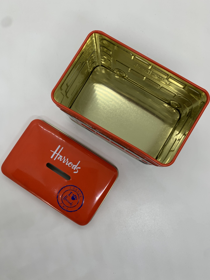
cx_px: 105
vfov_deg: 67.3
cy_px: 140
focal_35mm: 26
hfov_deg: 53.1
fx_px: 210
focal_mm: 4.25
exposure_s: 1/122
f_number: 1.8
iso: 40
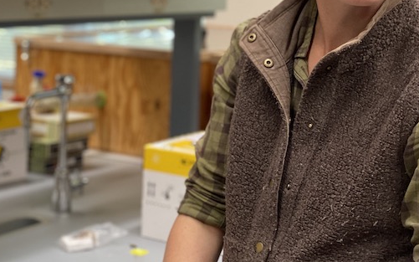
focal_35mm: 88
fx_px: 1005
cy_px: 80
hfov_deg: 23.3
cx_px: 110
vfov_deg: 14.8
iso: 160
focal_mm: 6
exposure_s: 1/60
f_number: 2
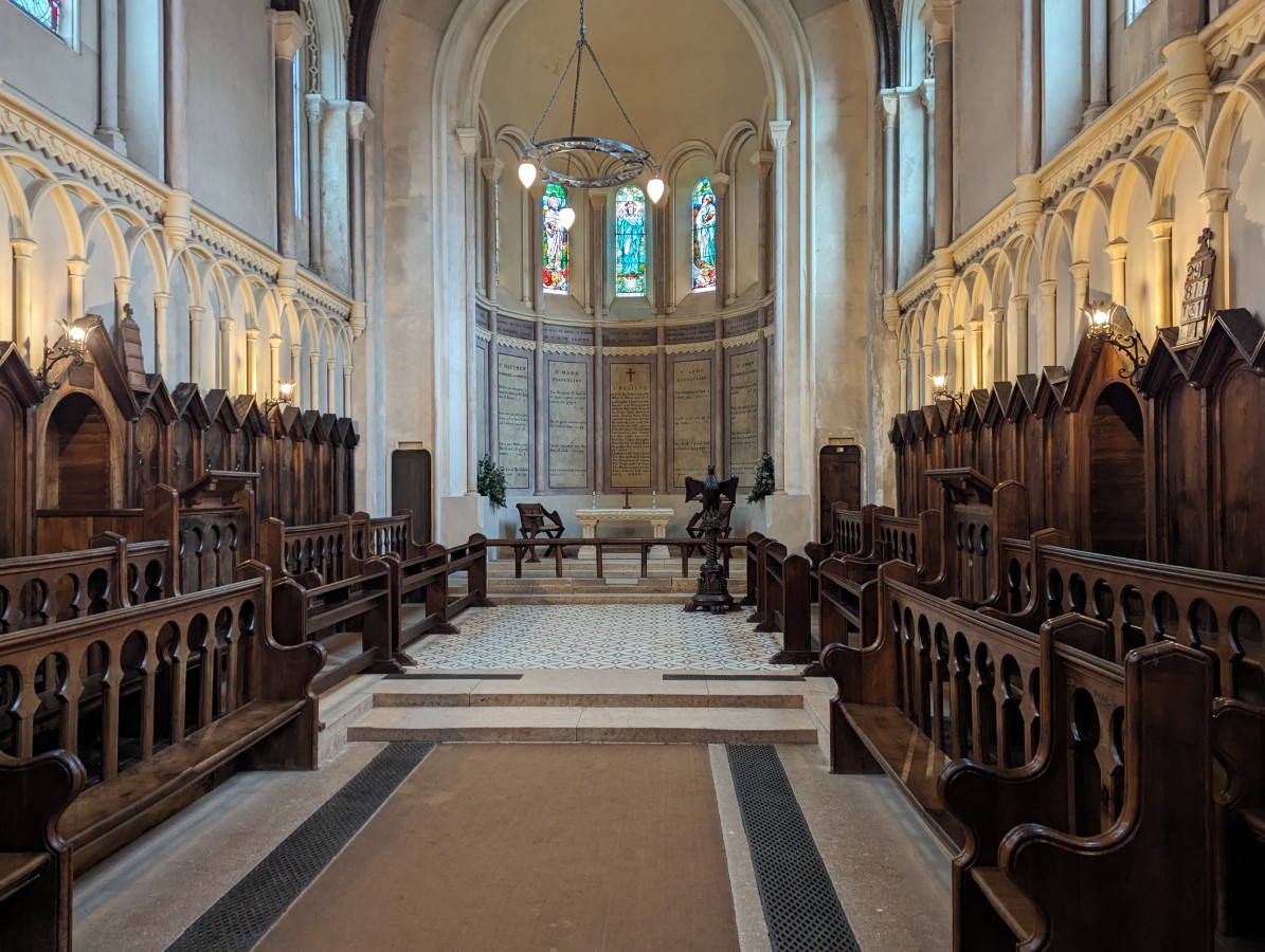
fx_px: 878
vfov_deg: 56.9
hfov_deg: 71.5
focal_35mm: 24
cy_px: 476
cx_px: 632
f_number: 1.85
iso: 129
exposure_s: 1/23.8
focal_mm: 6.81
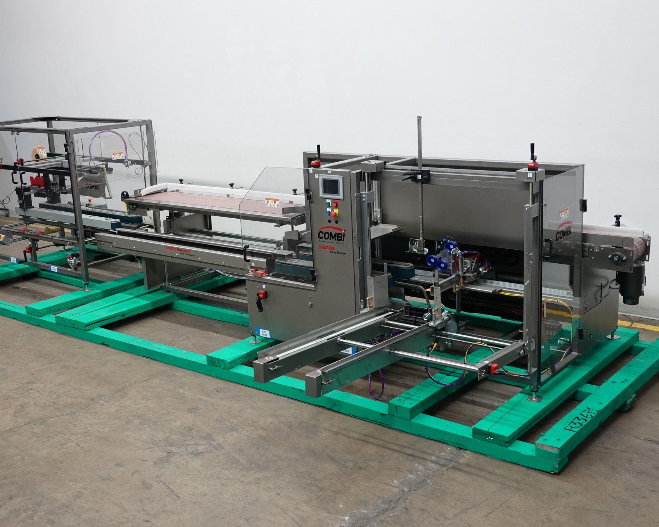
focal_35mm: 43
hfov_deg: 42.9
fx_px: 839
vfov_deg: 34.9
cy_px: 263
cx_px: 312
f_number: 3.5
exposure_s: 1/40
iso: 250
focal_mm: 14.12
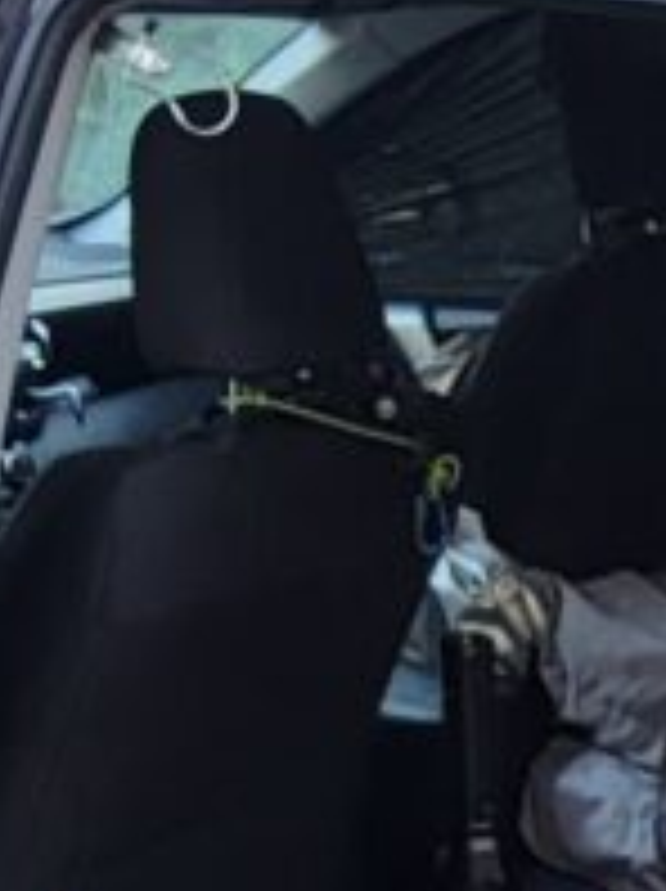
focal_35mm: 101
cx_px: 968
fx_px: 2597
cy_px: 819
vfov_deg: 19.1
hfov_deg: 13.8
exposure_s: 1/60
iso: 100
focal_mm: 2.2
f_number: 2.2
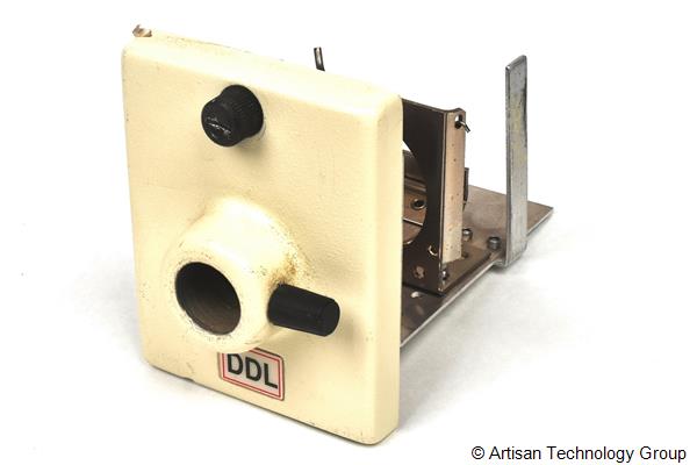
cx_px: 348
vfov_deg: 23.8
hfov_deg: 35.1
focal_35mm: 57
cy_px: 232
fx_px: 1103
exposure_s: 1/200
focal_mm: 38
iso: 200
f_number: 18
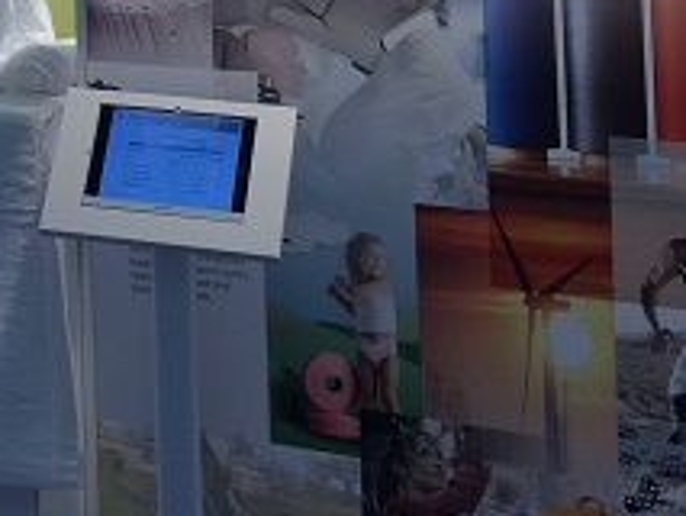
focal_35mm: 95
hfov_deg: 19.6
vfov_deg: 14.5
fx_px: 1884
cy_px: -264
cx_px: -111
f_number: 2.2
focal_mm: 4.15
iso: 40
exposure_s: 1/50
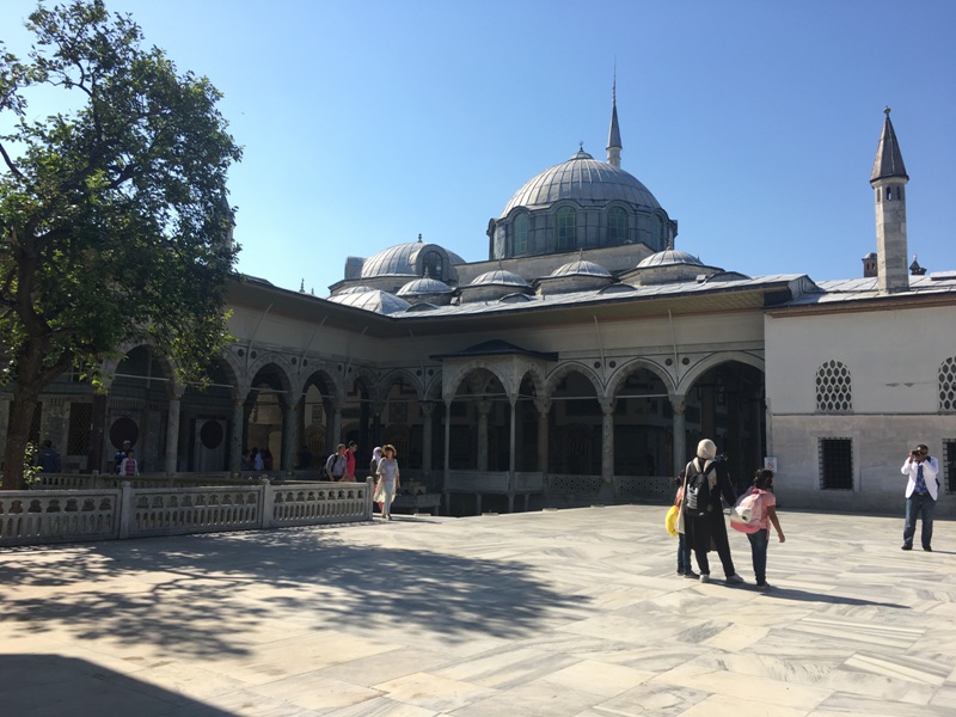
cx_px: 478
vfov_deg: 48.2
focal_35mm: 29
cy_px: 358
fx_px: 801
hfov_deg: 61.7
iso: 25
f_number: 2.2
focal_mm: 4.15
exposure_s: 1/1068
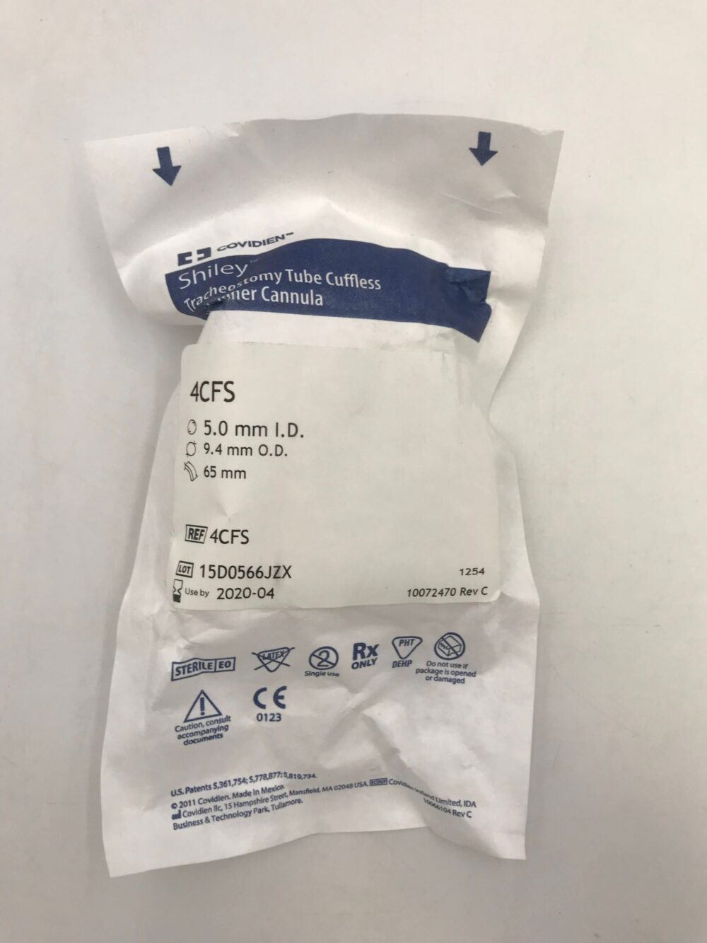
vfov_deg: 63.4
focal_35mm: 28
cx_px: 354
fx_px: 762
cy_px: 472
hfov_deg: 49.8
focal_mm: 3.99
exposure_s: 1/60
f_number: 1.8
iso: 25
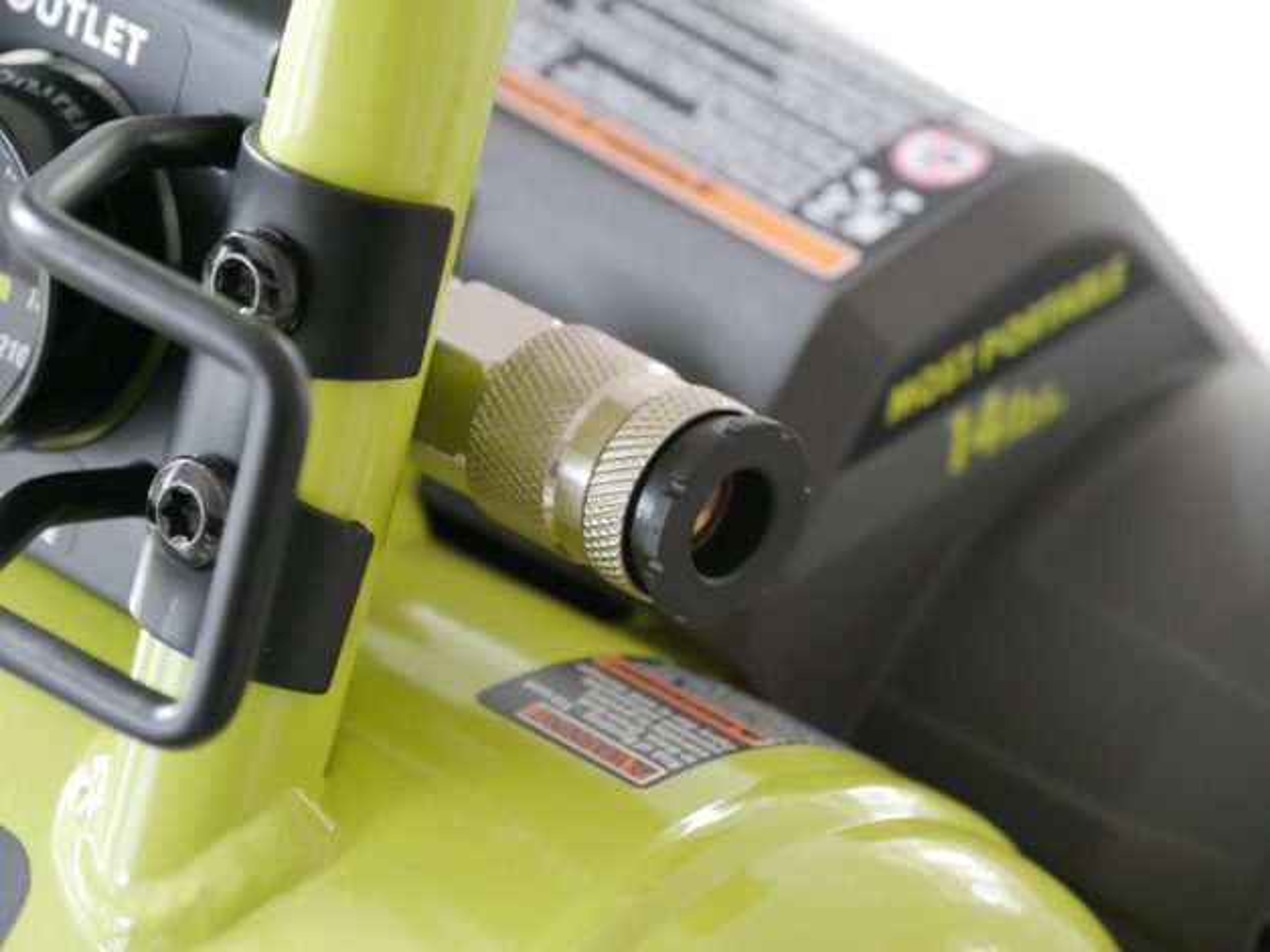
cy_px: 476
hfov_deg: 10.7
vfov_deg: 8.1
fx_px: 6749
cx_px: 635
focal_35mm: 184
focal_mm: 92
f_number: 5.4
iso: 3200
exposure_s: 1/40
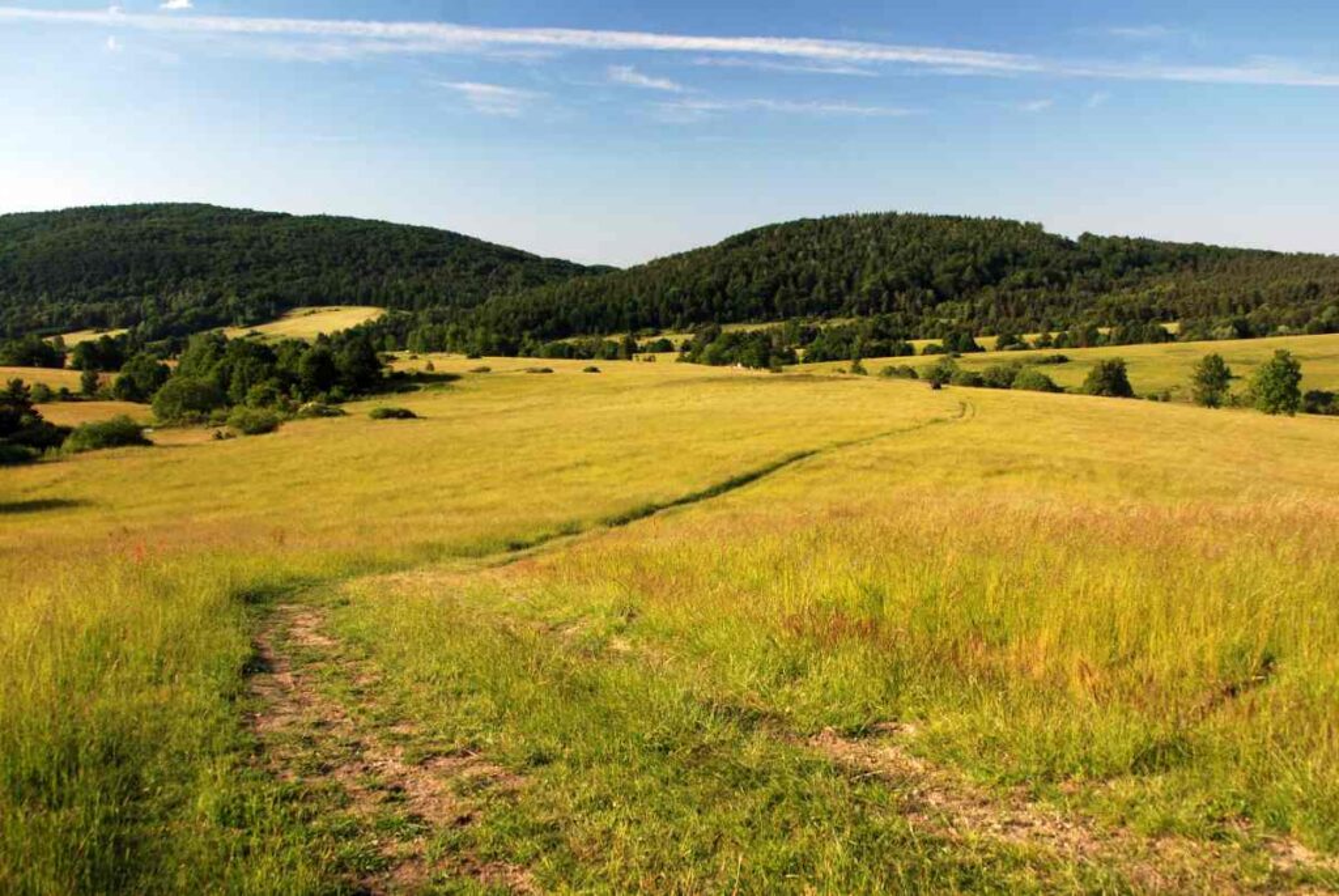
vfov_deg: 38.4
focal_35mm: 34
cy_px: 448
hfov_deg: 55.1
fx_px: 1284
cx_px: 670
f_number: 5
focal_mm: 23
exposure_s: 1/100
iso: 100
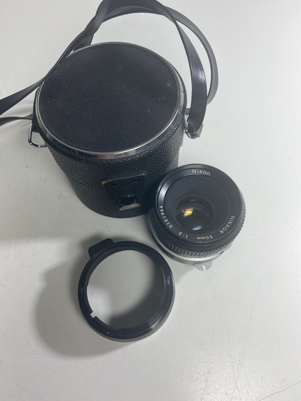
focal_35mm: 26
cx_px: 150
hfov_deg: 53.1
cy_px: 200
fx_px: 301
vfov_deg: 67.3
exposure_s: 1/190
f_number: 1.8
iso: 32
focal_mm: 4.25
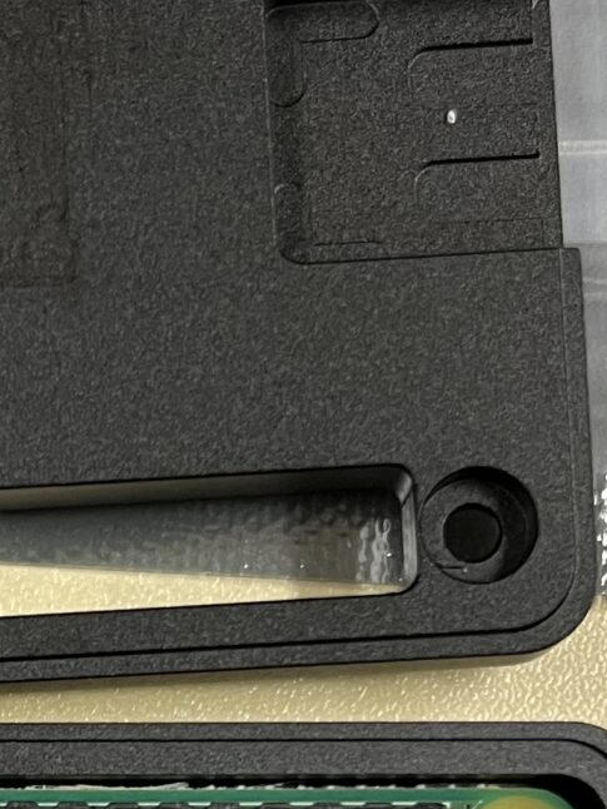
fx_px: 2407
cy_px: 900
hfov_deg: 14.0
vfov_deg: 18.3
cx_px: -80
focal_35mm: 103
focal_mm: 5.1
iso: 125
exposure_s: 1/60
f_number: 1.6
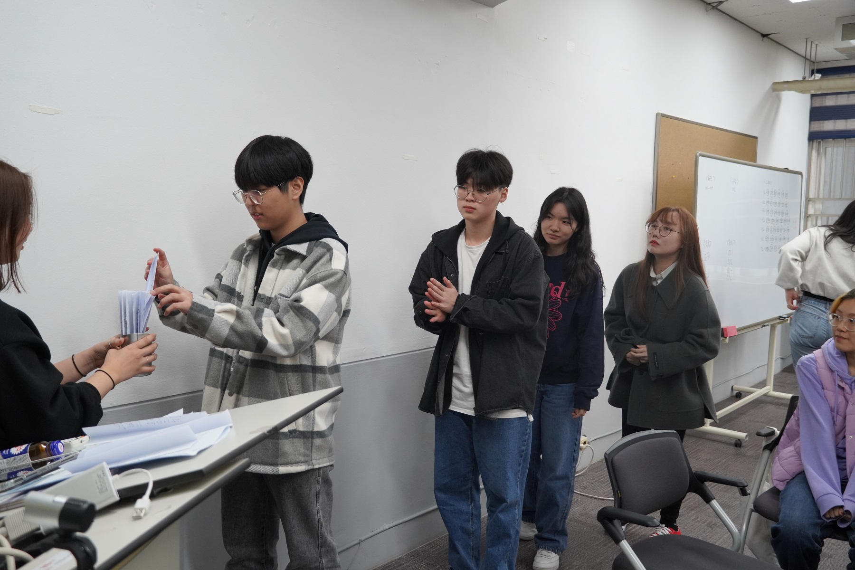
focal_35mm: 33
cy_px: 285
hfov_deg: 57.2
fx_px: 784
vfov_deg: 40.0
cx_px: 428
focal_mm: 22
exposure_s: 1/160
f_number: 4
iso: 1000
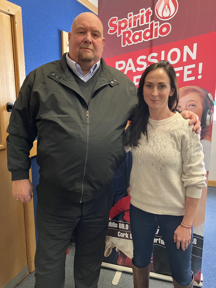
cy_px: 144
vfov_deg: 63.4
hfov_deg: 49.7
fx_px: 233
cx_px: 108
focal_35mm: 28
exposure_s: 1/50
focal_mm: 3.99
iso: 160
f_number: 1.8
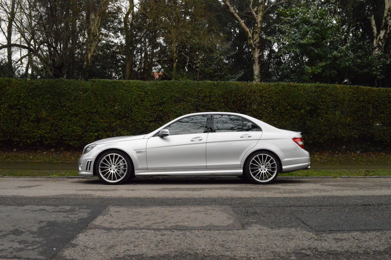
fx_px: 342
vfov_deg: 41.6
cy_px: 130
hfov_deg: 59.5
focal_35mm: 32
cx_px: 196
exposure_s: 1/640
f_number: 13
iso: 6400
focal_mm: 21
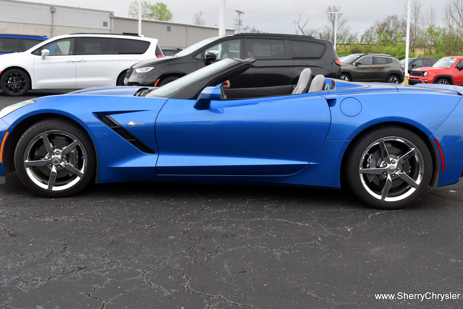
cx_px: 227
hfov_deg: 48.9
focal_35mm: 40
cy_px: 135
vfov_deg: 33.7
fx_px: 509
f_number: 5.6
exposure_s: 1/125
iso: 400
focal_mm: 23
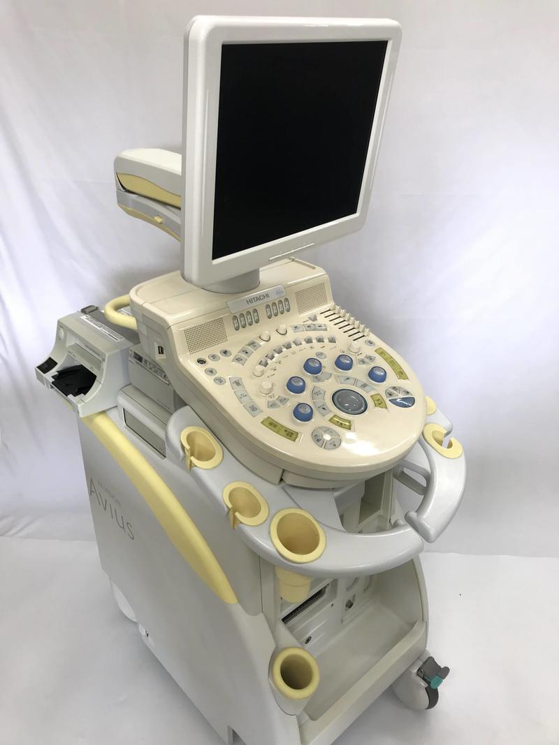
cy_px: 372
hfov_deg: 49.7
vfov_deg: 63.4
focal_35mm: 28
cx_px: 280
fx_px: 603
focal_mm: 3.99
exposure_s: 1/60
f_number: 1.8
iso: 25
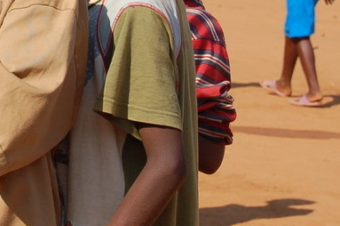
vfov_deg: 6.2
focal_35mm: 220
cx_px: -106
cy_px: -28
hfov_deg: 9.2
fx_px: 2077
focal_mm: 55
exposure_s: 1/320
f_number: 9
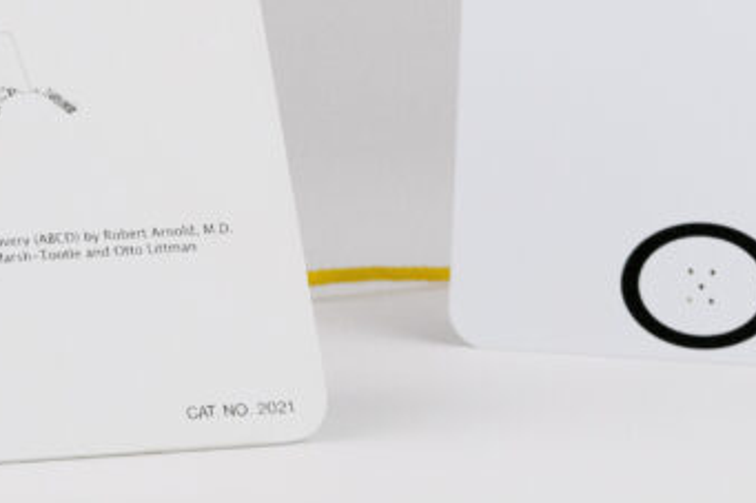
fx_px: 10578
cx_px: 321
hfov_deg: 4.1
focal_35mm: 504
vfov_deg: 2.7
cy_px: 7
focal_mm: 112
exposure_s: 1/125
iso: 200
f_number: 9
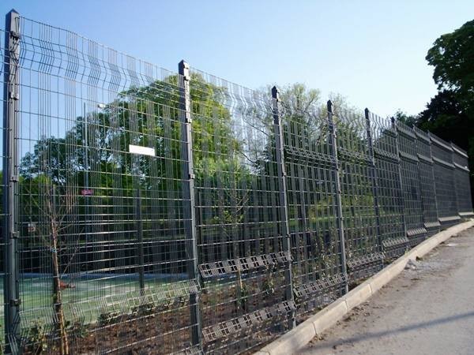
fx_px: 493
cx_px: 237
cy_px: 178
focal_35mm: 36
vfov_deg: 39.7
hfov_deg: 51.4
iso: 100
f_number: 4.5
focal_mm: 5.9
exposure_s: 1/382
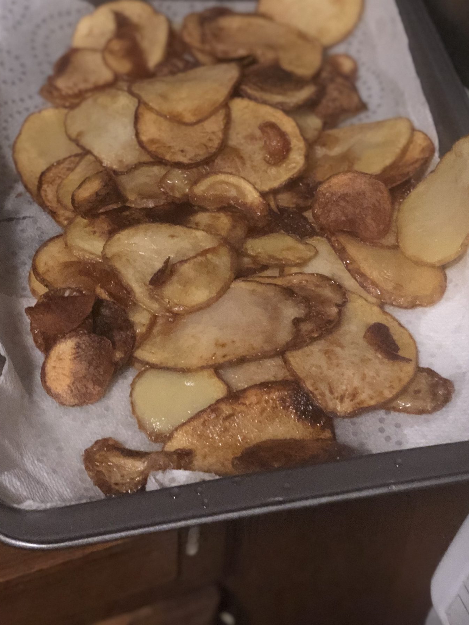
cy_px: 182
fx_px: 1337
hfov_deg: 19.9
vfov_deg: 26.1
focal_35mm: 74
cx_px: 279
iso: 250
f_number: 2.4
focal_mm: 6
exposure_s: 1/8
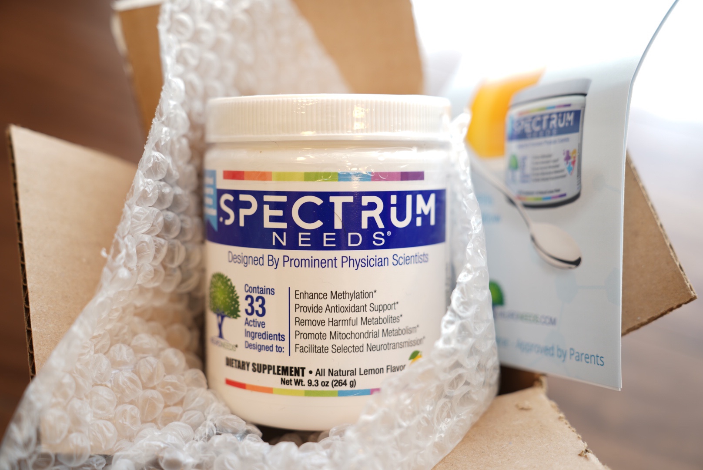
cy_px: 235
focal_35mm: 48
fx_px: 938
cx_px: 352
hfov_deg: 41.1
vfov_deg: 28.1
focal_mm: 48
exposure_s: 1/30
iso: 80
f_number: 2.8
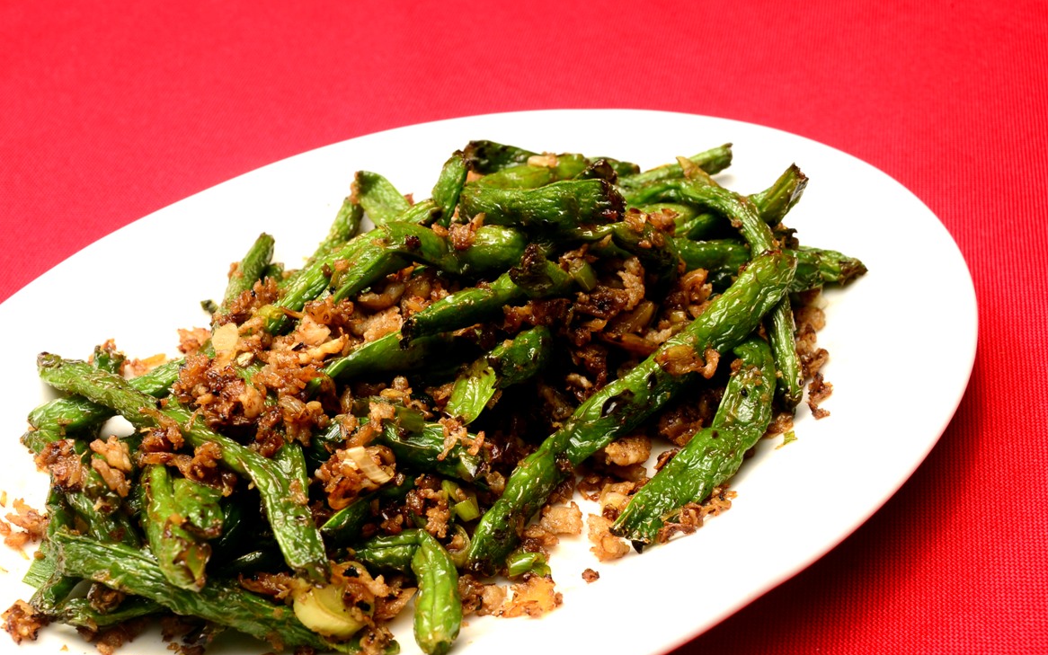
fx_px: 1714
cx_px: 385
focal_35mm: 60
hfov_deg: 33.8
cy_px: 454
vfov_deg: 21.5
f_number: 9
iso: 100
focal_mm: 30
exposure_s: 1/20
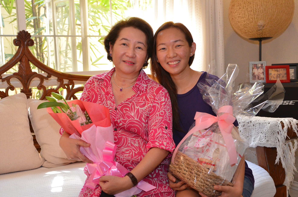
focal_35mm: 48
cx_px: 149
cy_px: 98
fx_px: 396
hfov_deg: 41.2
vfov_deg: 28.0
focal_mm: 32
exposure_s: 1/100
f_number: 3.5
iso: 1600
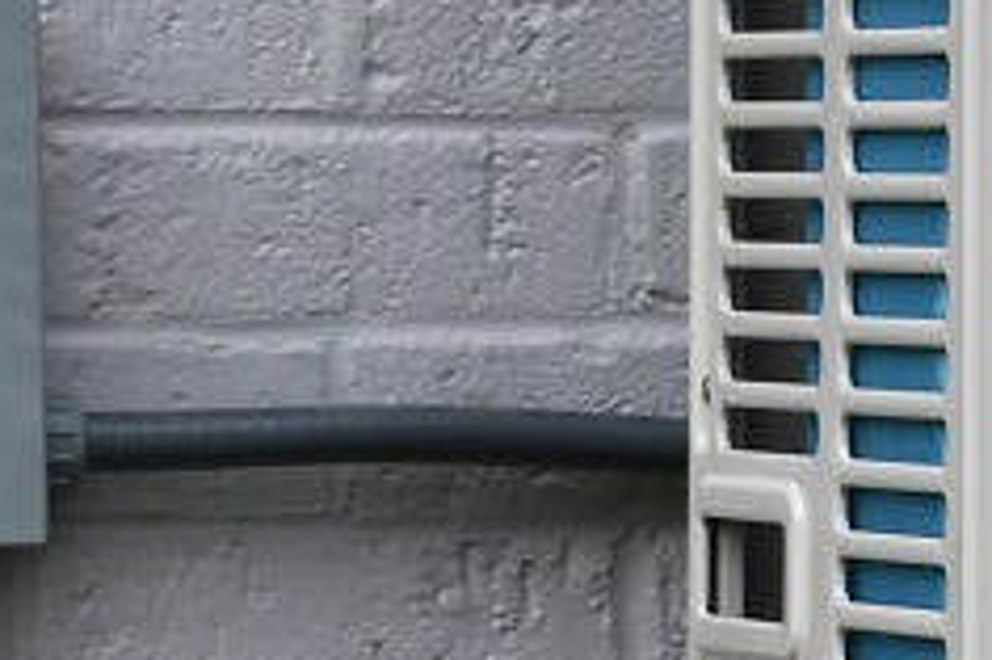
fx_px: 11647
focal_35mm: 423
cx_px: 1862
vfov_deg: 3.2
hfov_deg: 4.8
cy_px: 1137
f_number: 6.3
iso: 250
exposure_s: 1/160
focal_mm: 52
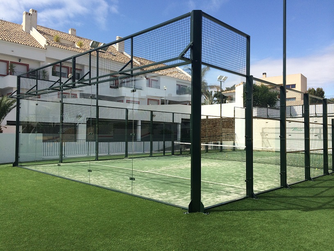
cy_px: 126
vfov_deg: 46.8
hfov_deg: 60.0
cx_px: 167
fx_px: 289
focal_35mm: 30
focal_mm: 4.12
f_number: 2.2
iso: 40
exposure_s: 1/2564
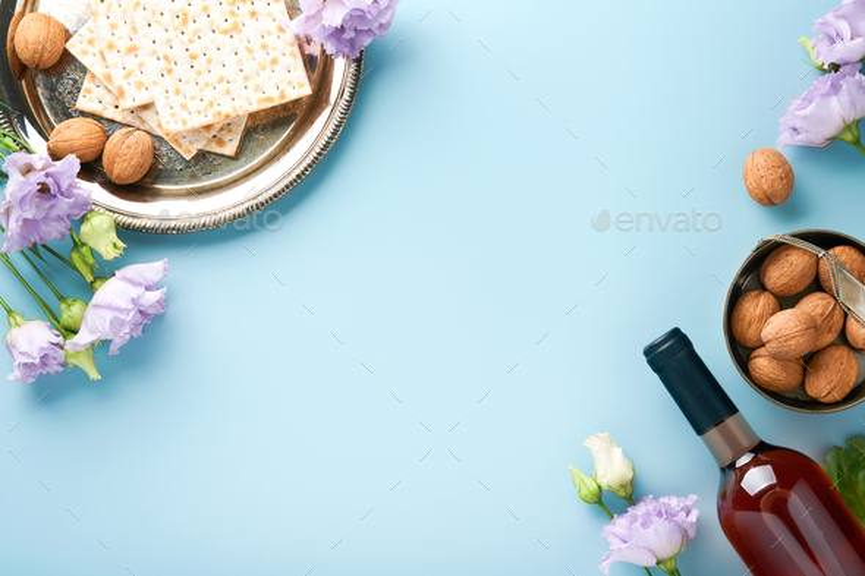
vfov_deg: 15.2
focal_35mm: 90
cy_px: 288
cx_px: 432
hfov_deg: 22.6
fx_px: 2162
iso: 160
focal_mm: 60
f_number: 10
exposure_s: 1/160
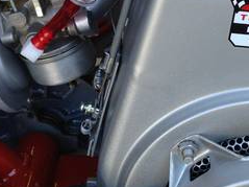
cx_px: 181
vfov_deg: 17.8
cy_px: 94
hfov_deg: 23.4
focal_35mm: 83
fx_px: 597
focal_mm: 4.13
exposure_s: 1/120
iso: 80
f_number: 2.4
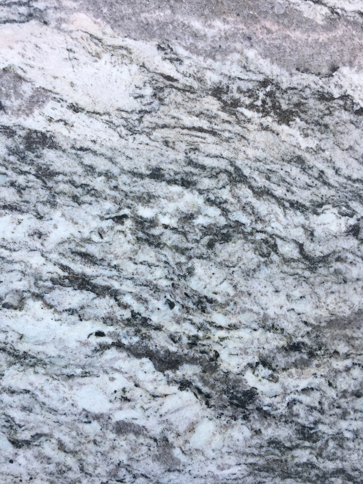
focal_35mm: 29
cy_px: 242
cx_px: 182
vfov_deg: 61.7
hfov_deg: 48.2
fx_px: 405
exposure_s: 1/120
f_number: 2.2
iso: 25
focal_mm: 4.15
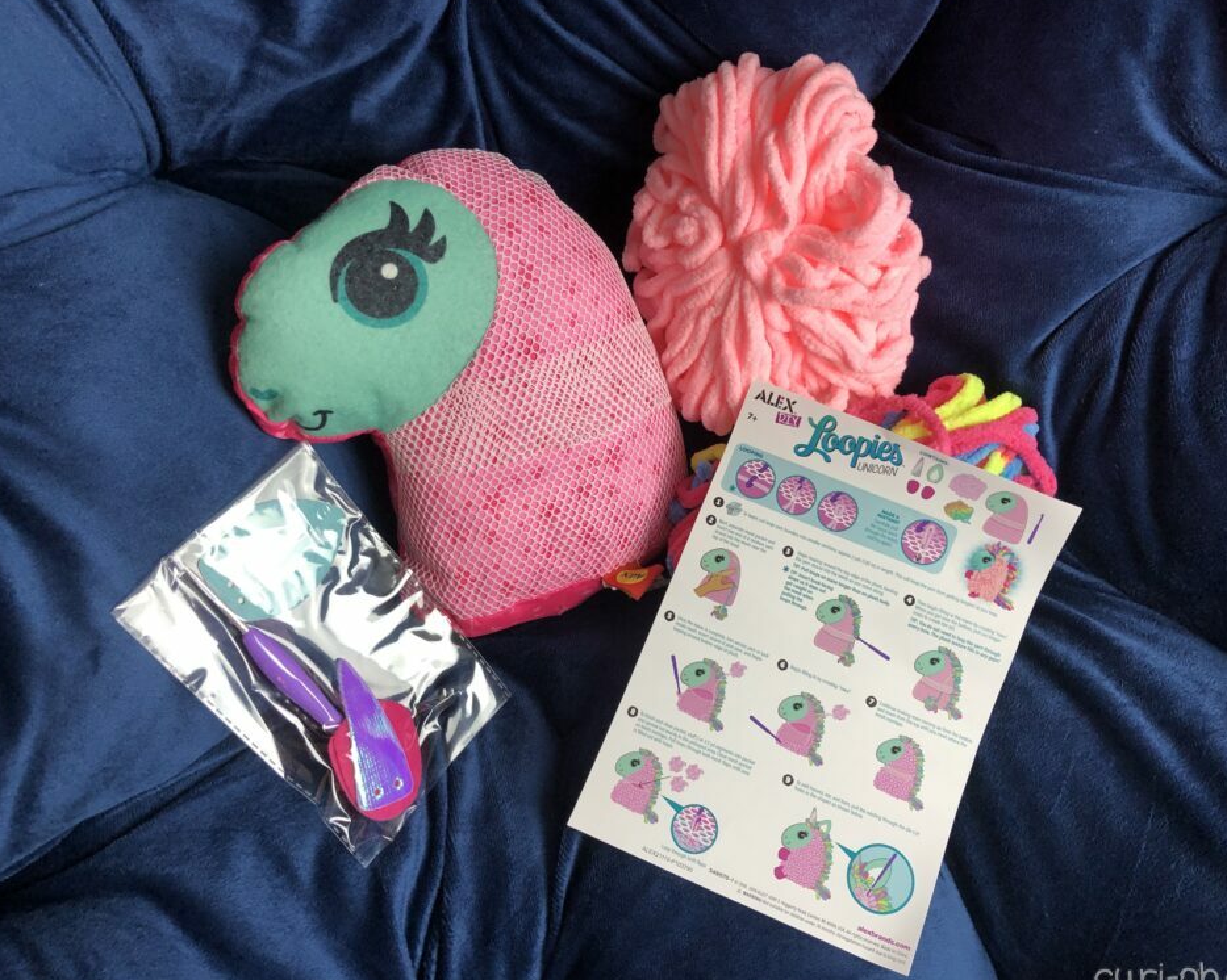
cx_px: 621
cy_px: 487
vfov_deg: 48.5
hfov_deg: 58.8
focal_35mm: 30
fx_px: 1089
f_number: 1.8
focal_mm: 3.99
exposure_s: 1/30
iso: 25
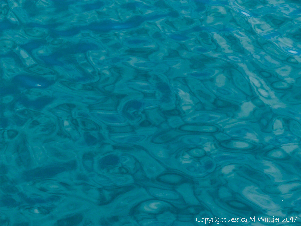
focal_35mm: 128
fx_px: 1113
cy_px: 113
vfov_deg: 11.6
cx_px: 150
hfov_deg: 15.4
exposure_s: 1/320
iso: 250
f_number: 3.2
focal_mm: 23.1
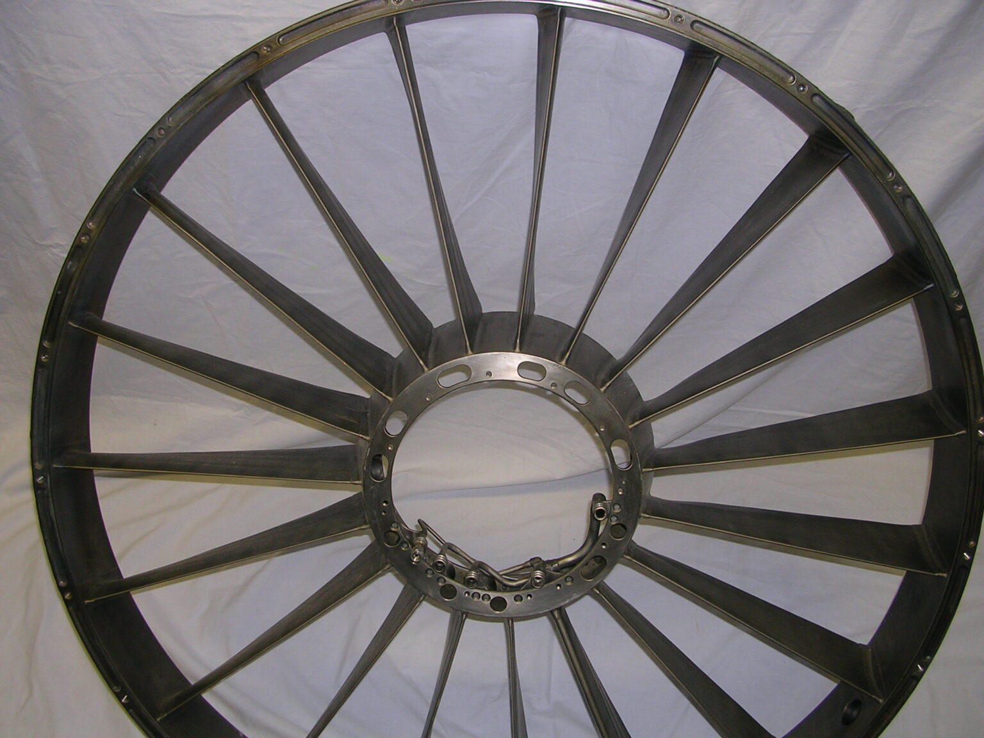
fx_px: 1080
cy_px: 369
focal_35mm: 38
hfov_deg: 49.0
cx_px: 492
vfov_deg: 37.7
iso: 50
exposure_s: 1/60.1
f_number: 2.8
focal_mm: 5.8
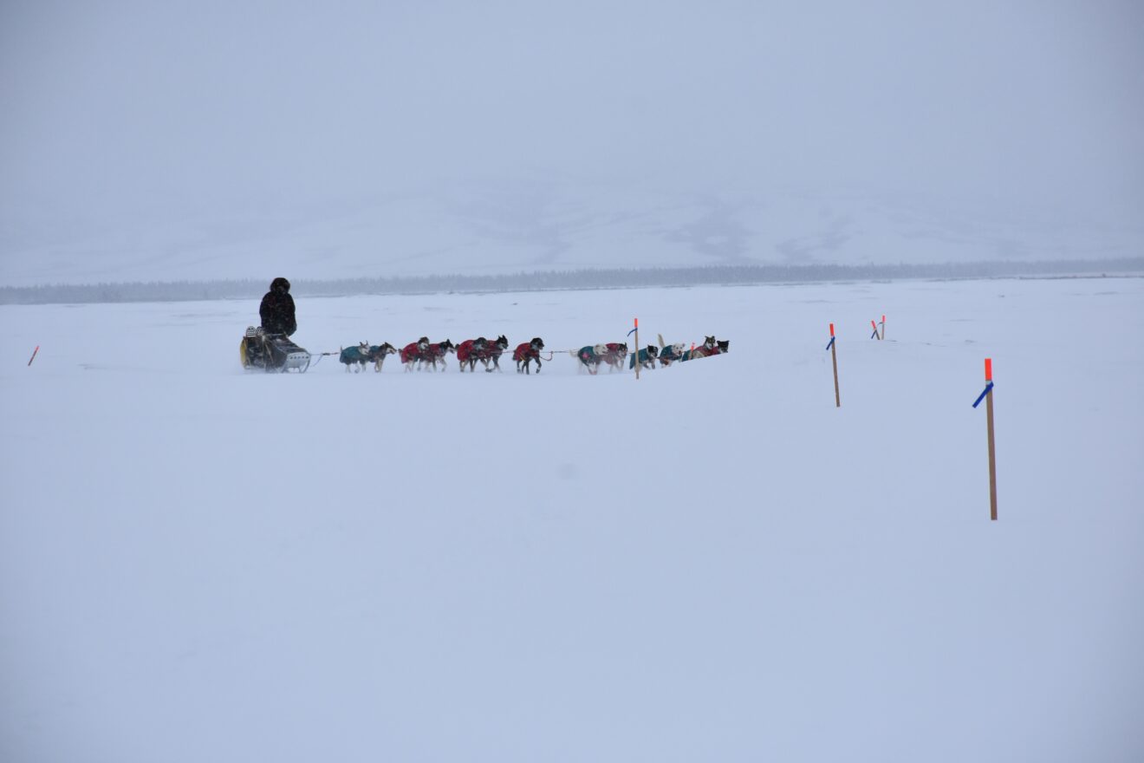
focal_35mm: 210
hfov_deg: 9.8
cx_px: 572
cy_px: 382
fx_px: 6673
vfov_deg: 6.5
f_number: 8
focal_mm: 140
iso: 800
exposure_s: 1/4000
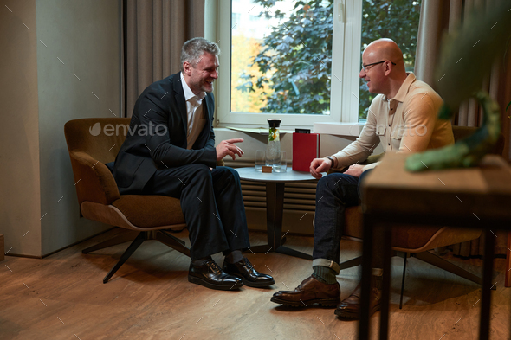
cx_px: 256
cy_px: 170
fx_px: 633
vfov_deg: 30.1
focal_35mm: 45
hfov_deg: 44.0
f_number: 2.8
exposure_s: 1/250
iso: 500
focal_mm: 44.6
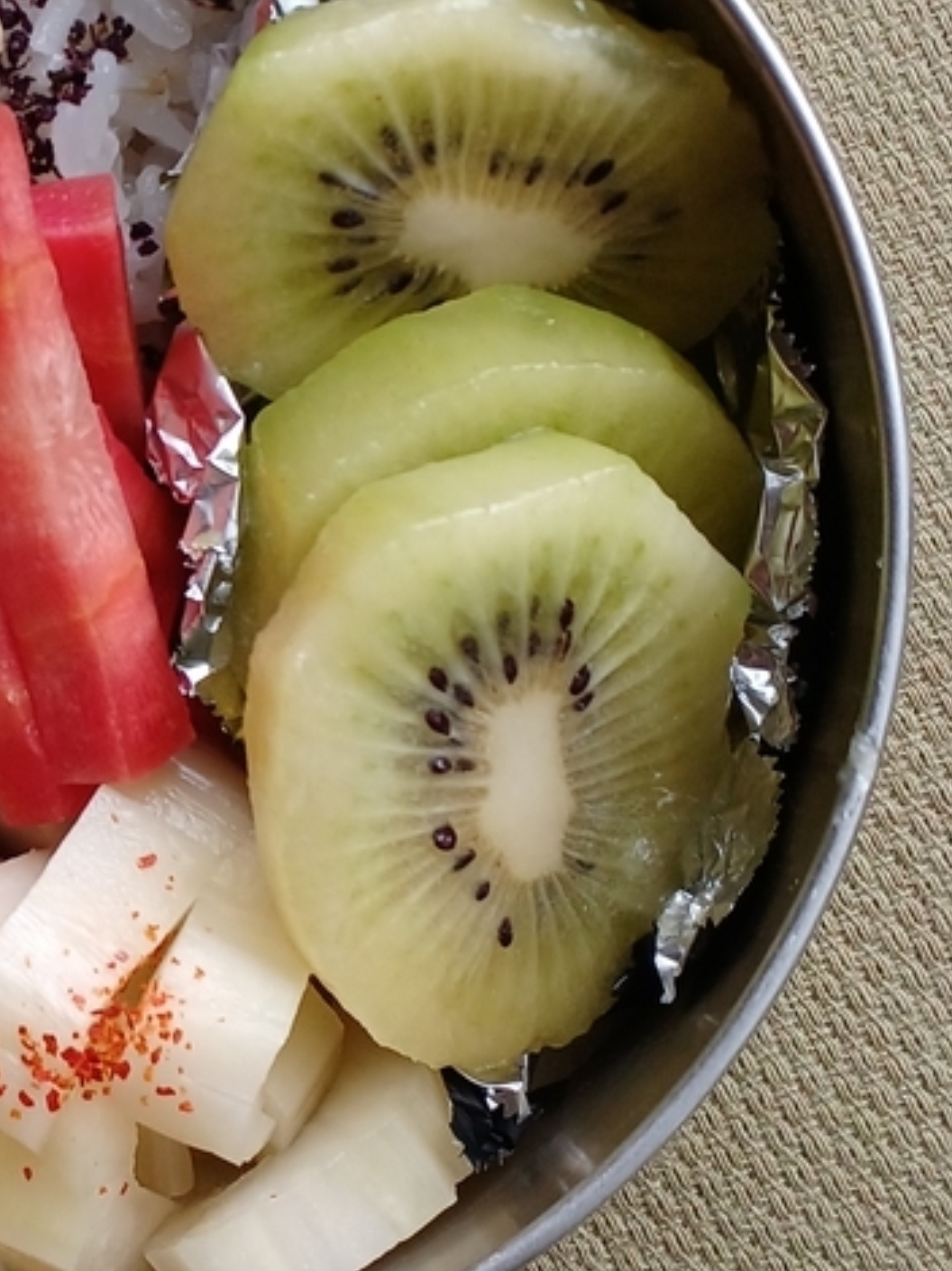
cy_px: 573
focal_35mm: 69
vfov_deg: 28.2
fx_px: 2532
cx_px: -30
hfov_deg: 20.5
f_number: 1.9
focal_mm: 3.58
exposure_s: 1/60
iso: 50
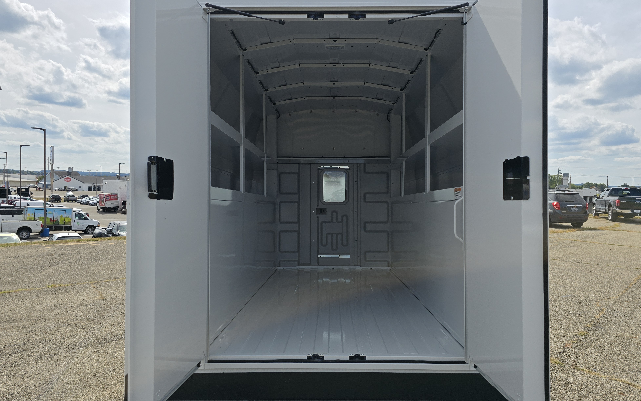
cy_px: 199
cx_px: 326
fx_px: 437
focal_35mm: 25
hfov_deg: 72.5
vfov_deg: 49.3
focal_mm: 6.3
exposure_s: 1/1142
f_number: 1.7
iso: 12
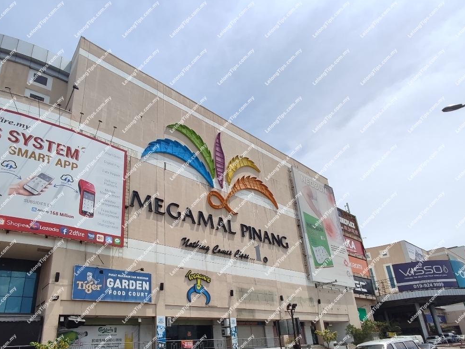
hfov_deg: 84.2
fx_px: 255
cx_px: 202
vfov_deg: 68.3
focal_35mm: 19
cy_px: 202
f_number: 2.2
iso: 50
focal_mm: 1.65
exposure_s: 1/1910
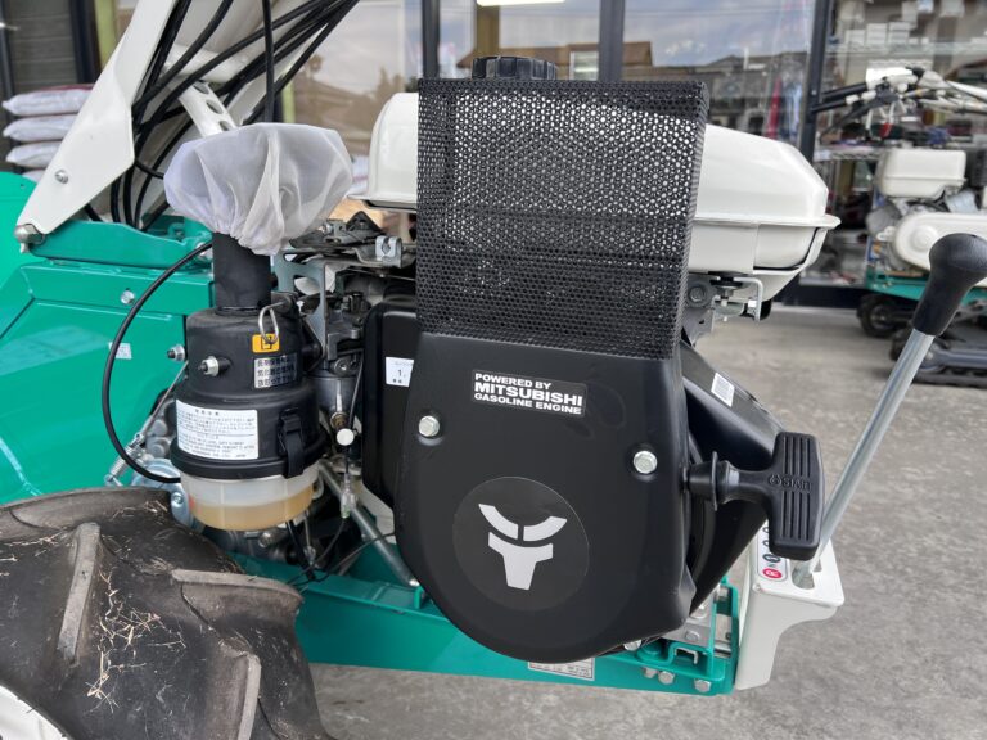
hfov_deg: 67.3
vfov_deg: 53.1
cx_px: 494
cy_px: 370
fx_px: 741
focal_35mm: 26
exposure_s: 1/120
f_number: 1.5
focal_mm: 5.7
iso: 50
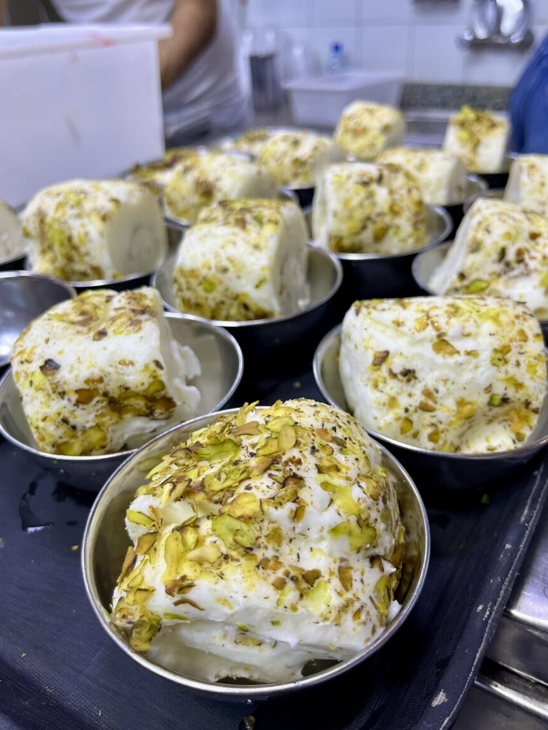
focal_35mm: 27
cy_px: 355
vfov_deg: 65.3
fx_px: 570
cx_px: 281
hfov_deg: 51.3
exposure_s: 1/50
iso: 125
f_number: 1.6
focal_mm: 5.1
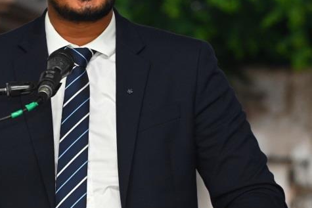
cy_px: 53
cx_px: 28
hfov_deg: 6.0
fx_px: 2991
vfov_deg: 4.0
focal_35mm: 345
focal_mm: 160
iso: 2500
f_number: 7.1
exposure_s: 1/160
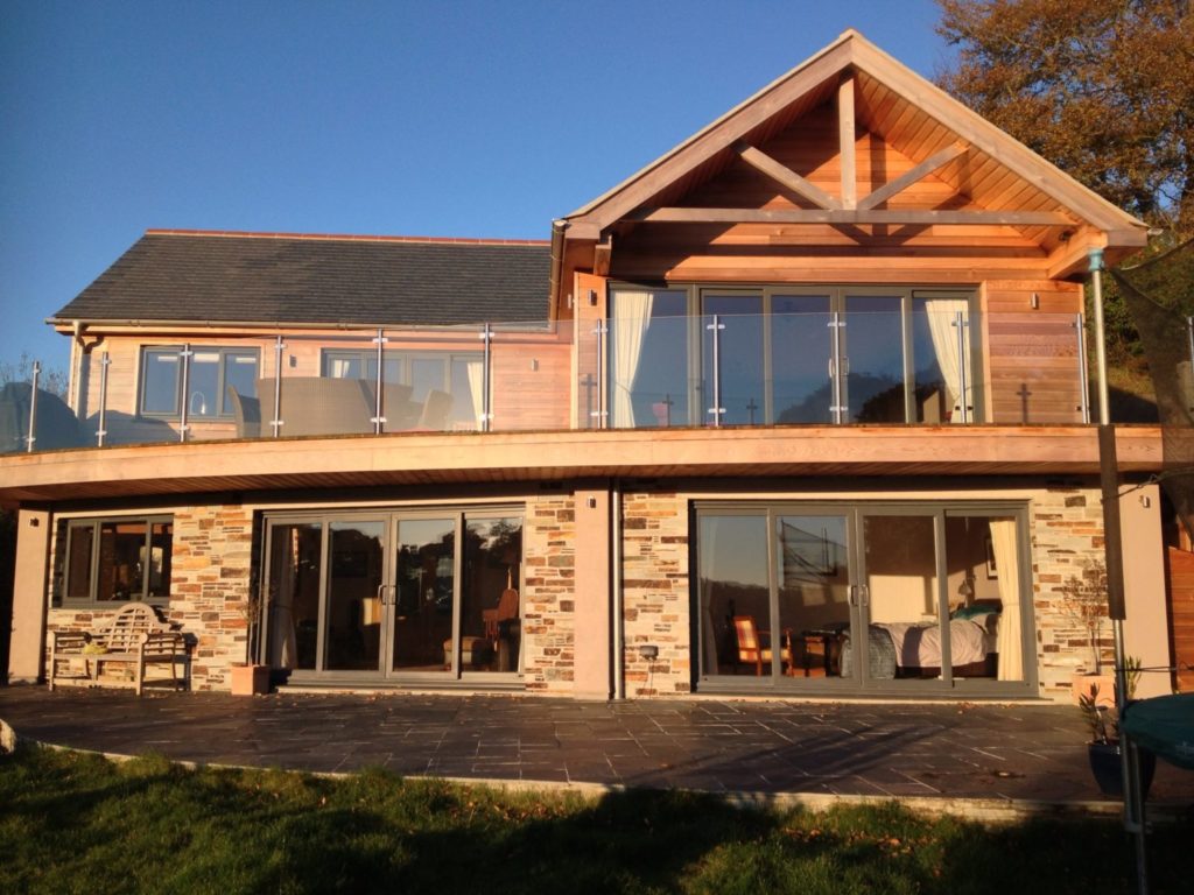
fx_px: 1207
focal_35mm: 35
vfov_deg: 40.7
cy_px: 448
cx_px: 597
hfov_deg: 52.6
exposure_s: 1/673
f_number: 2.4
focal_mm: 4.28
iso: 50
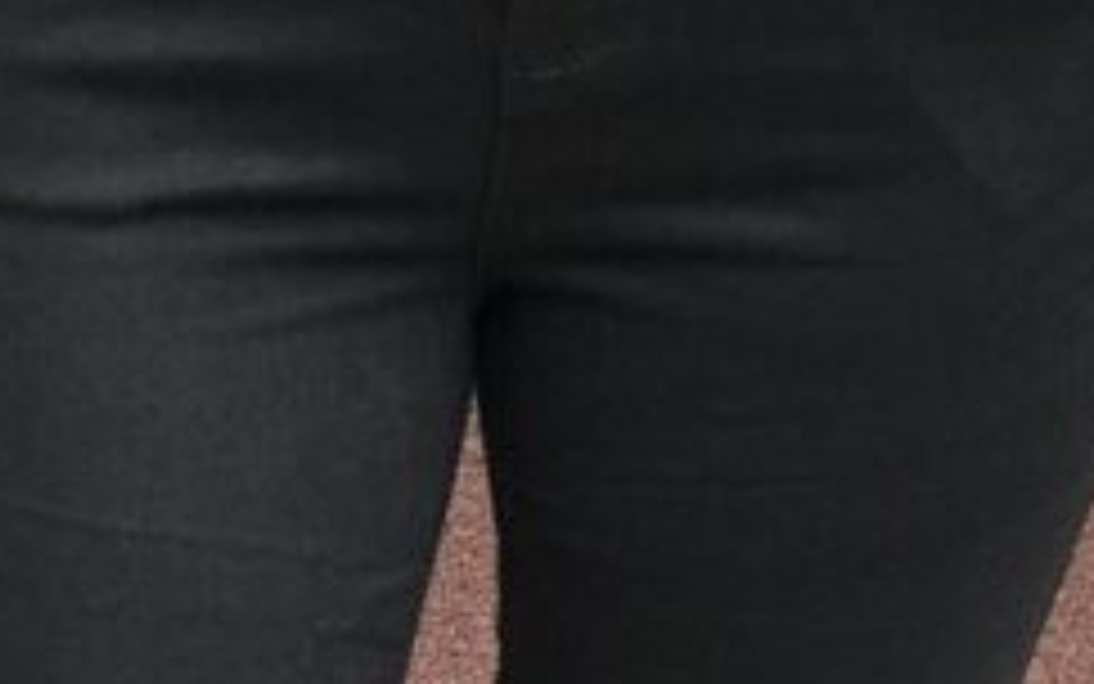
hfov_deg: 10.5
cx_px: 315
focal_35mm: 199
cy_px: 837
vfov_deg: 6.6
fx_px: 5935
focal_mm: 6.6
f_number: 2.8
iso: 64
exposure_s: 1/50
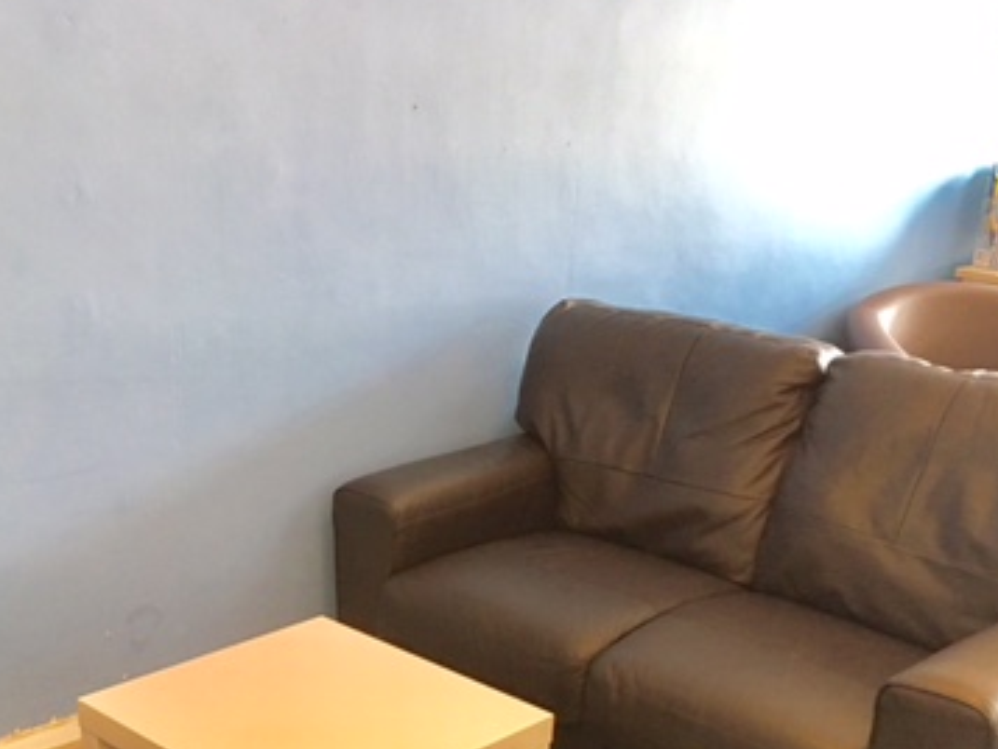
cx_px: 302
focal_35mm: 52
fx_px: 1500
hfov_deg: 36.3
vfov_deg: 27.3
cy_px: 629
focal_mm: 4.15
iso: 160
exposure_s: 1/33
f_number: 2.2
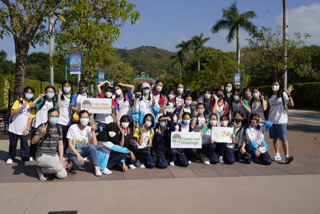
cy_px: 107
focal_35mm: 36
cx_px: 151
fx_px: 320
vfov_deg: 36.9
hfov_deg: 53.1
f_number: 8
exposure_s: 1/2000
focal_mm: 34
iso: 400
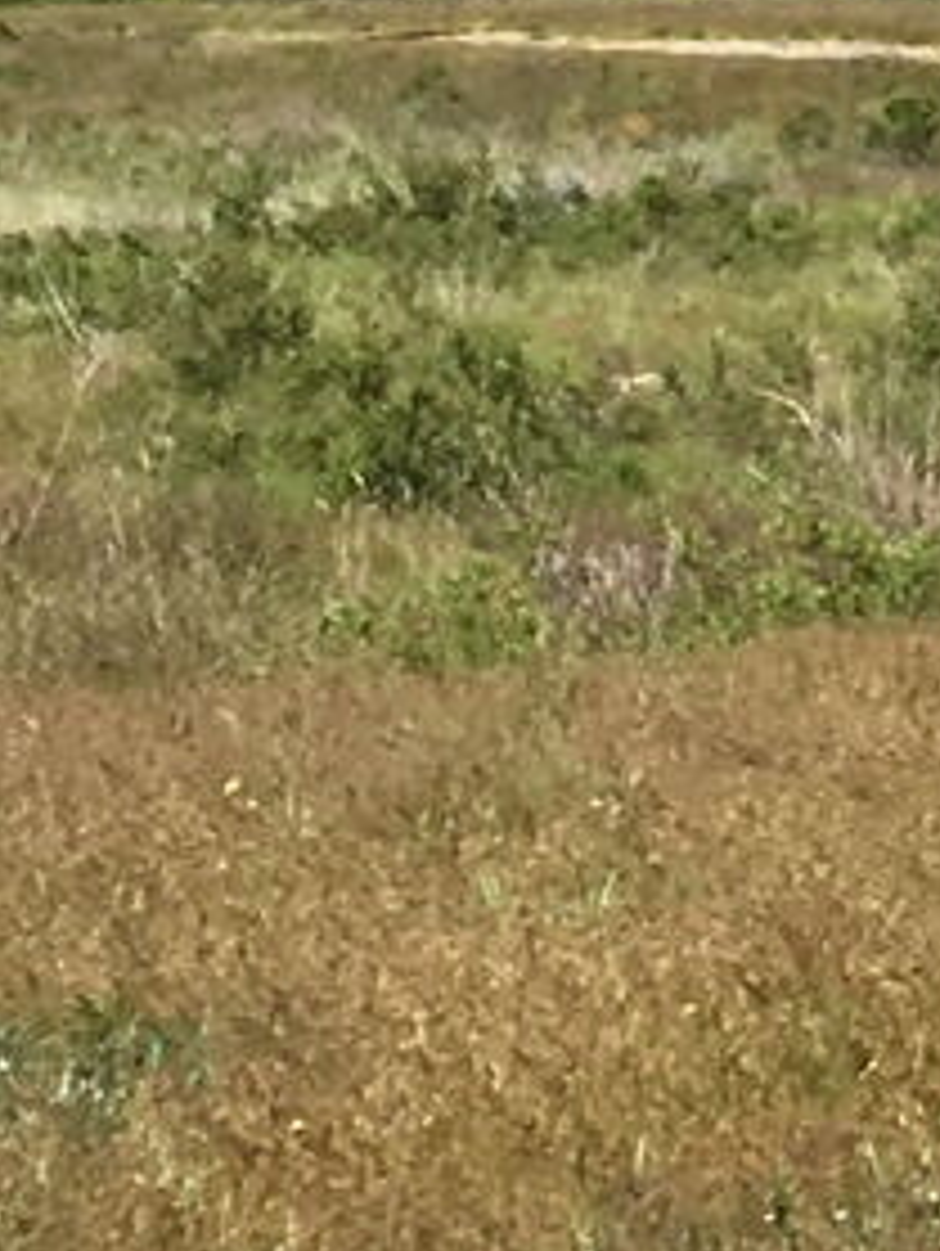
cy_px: -482
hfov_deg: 6.4
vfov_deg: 9.2
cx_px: 2977
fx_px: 7592
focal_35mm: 210
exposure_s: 1/1508
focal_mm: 4.15
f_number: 2.2
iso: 25
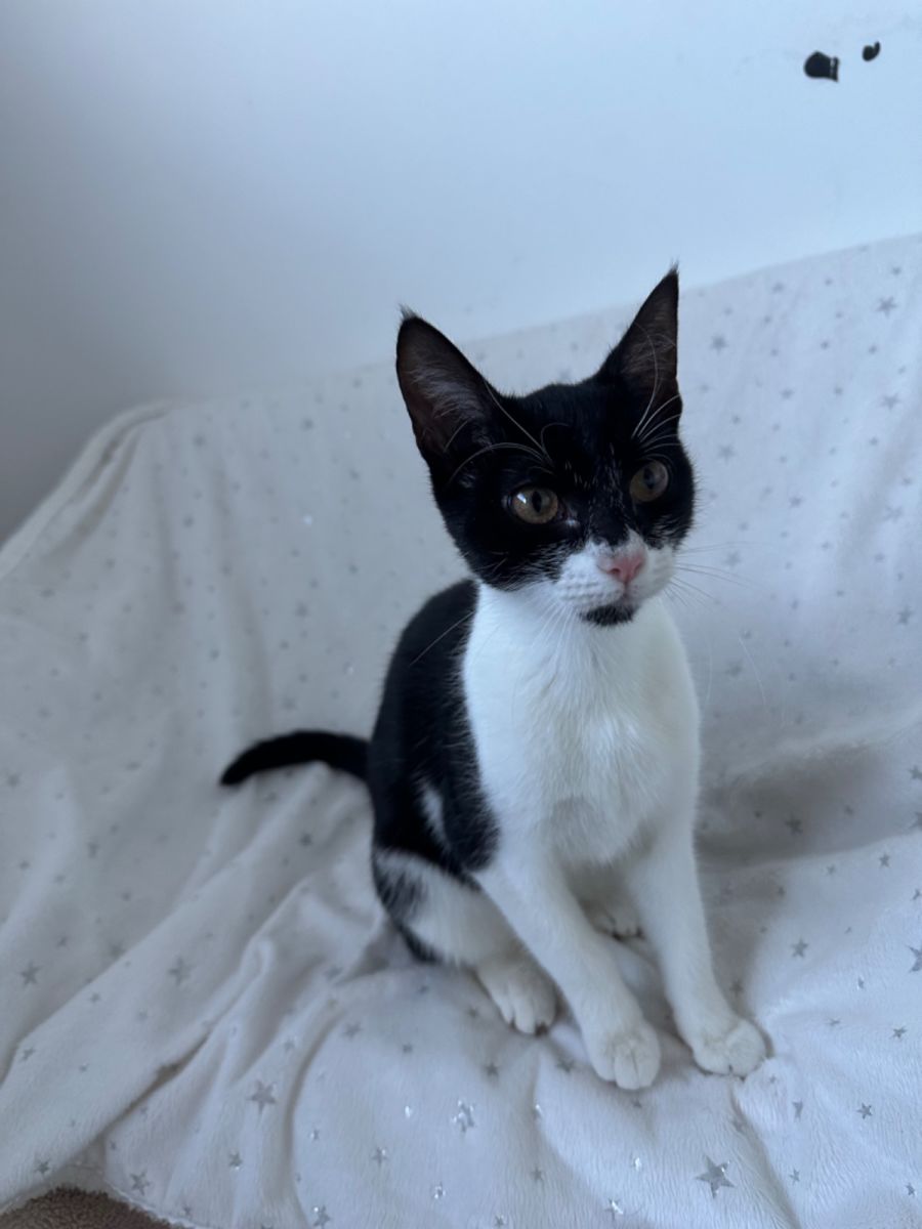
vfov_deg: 71.6
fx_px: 852
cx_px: 461
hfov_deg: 56.8
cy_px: 614
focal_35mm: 24
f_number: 1.78
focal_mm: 6.86
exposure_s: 1/108
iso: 250
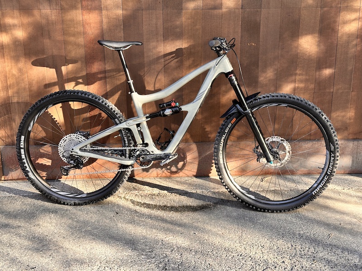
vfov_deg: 30.3
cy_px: 136
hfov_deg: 39.7
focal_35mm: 48
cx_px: 181
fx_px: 502
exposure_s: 1/69
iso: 80
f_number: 1.78
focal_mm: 6.86
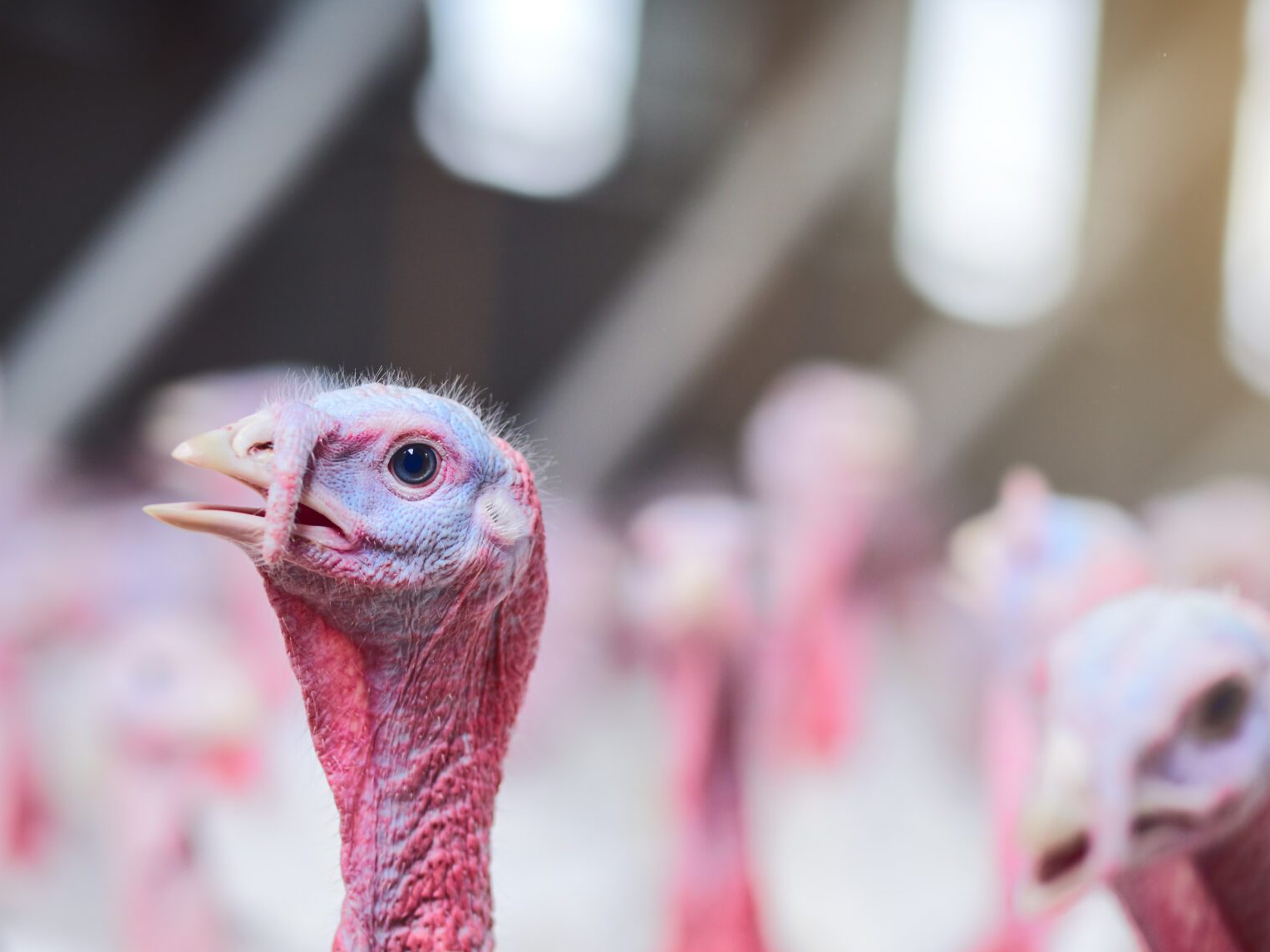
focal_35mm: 137
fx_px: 5026
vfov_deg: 10.8
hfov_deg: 14.4
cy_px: 709
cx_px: 706
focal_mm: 85
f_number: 2
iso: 250
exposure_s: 1/400
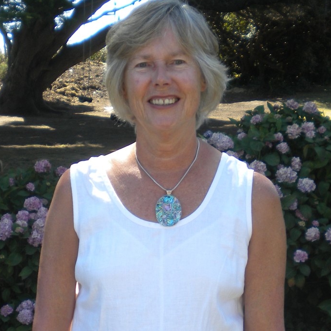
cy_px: 136
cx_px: 164
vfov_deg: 39.9
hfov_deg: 40.0
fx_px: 454
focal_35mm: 42
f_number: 3.1
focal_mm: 6.3
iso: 80
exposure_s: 1/270
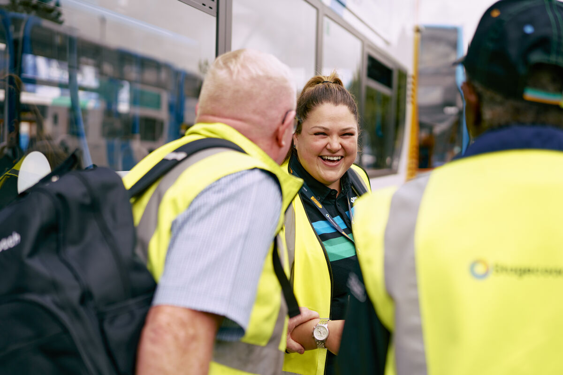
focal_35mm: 55
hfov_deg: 36.2
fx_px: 860
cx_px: 282
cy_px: 188
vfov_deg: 24.6
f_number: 2.5
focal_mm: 55
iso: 250
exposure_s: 1/3200
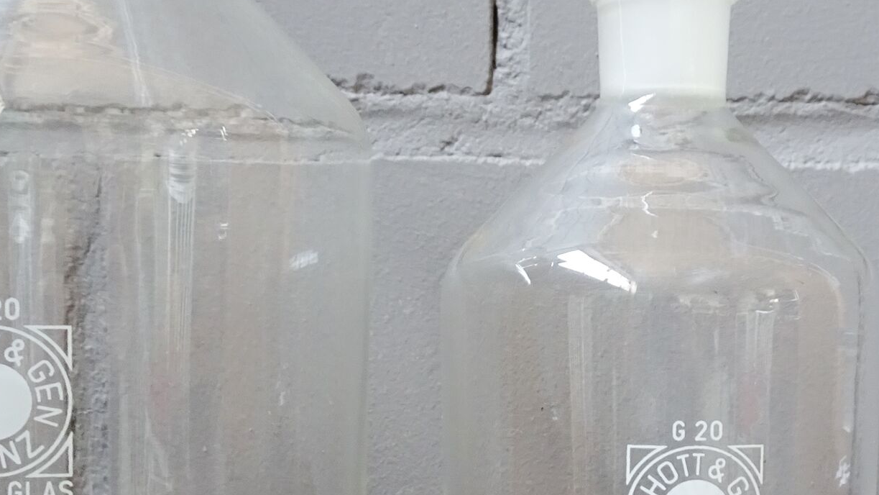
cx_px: 580
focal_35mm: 57
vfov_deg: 21.0
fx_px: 1329
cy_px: 345
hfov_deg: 36.3
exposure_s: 1/30
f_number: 3.5
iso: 640
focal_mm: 4.1
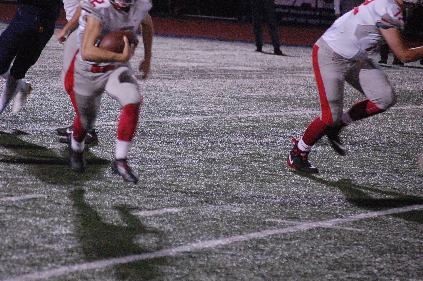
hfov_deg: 8.3
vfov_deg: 5.6
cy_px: 111
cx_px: 143
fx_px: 2900
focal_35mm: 247
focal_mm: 116
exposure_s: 1/160
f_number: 4.8
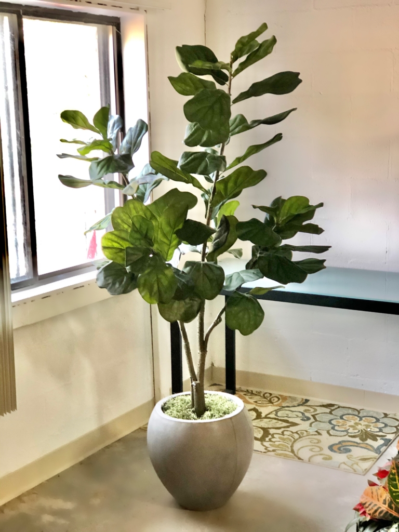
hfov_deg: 25.7
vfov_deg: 33.8
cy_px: 266
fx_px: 876
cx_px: 200
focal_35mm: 57
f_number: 2.8
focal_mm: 6.6
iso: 100
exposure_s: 1/30
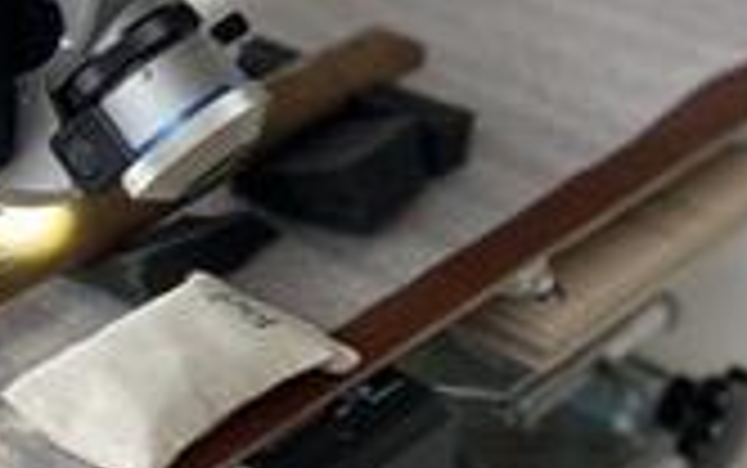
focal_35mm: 116
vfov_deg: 11.1
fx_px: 2363
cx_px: 45
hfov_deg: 17.6
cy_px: -86
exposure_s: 1/124
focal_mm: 4.2
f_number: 1.6
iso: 40
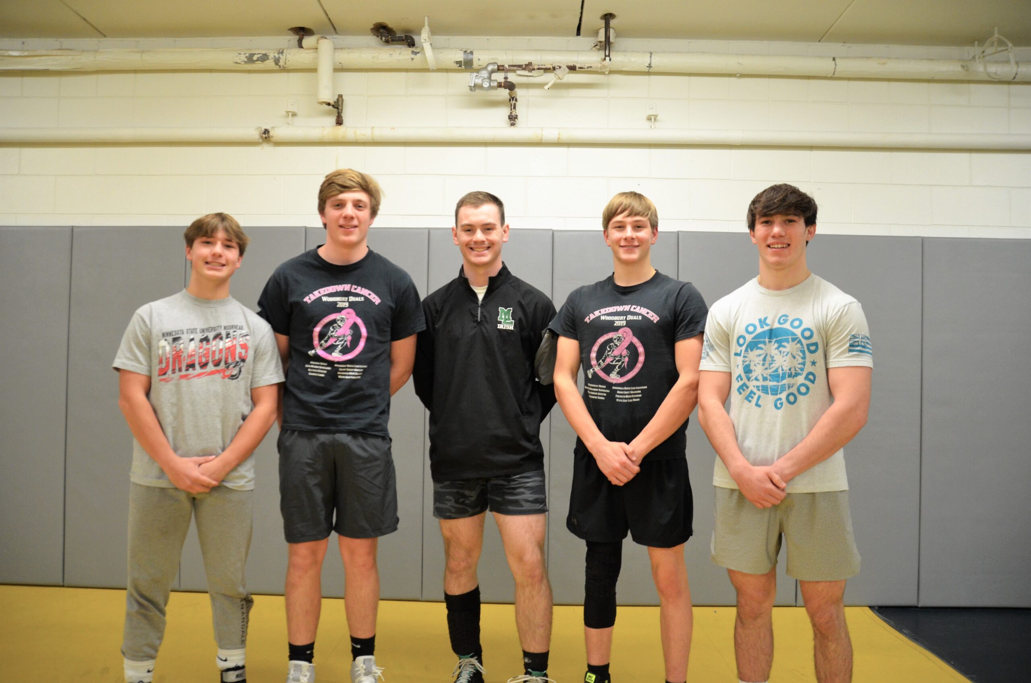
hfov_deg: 67.5
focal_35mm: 27
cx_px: 516
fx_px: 772
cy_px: 342
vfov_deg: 47.7
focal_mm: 18
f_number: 3.5
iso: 1600
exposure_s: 1/100
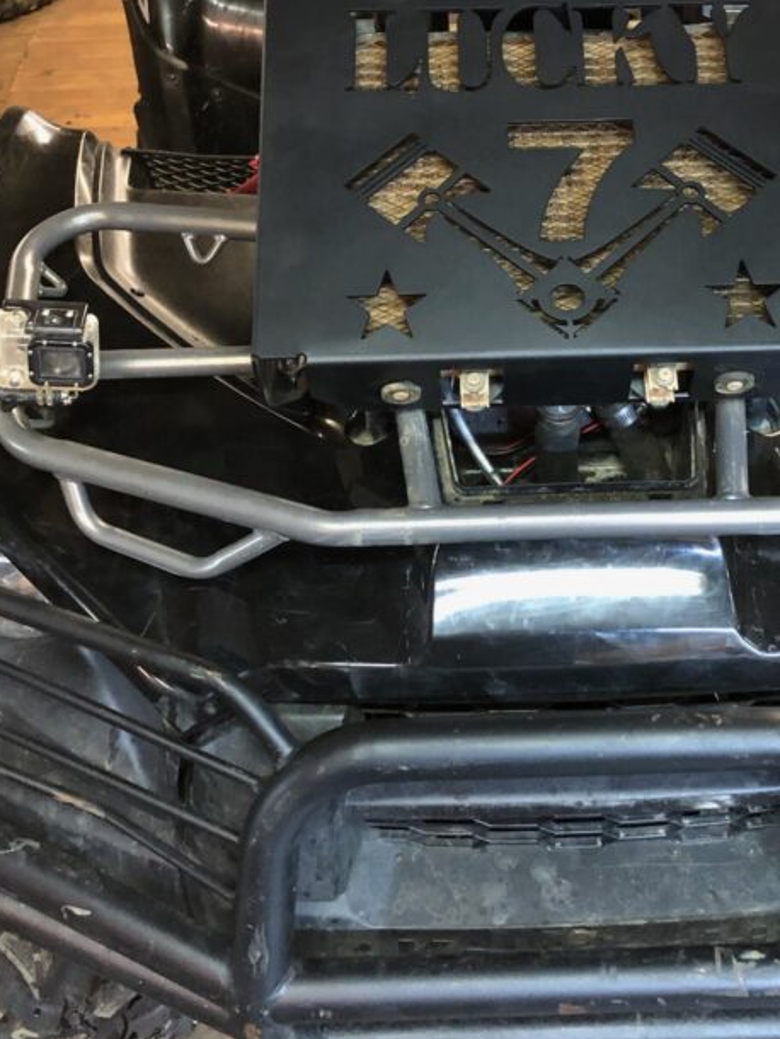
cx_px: 508
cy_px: 296
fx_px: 1411
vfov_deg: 39.6
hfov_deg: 30.7
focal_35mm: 47
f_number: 1.8
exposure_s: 1/5
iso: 100
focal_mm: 3.99
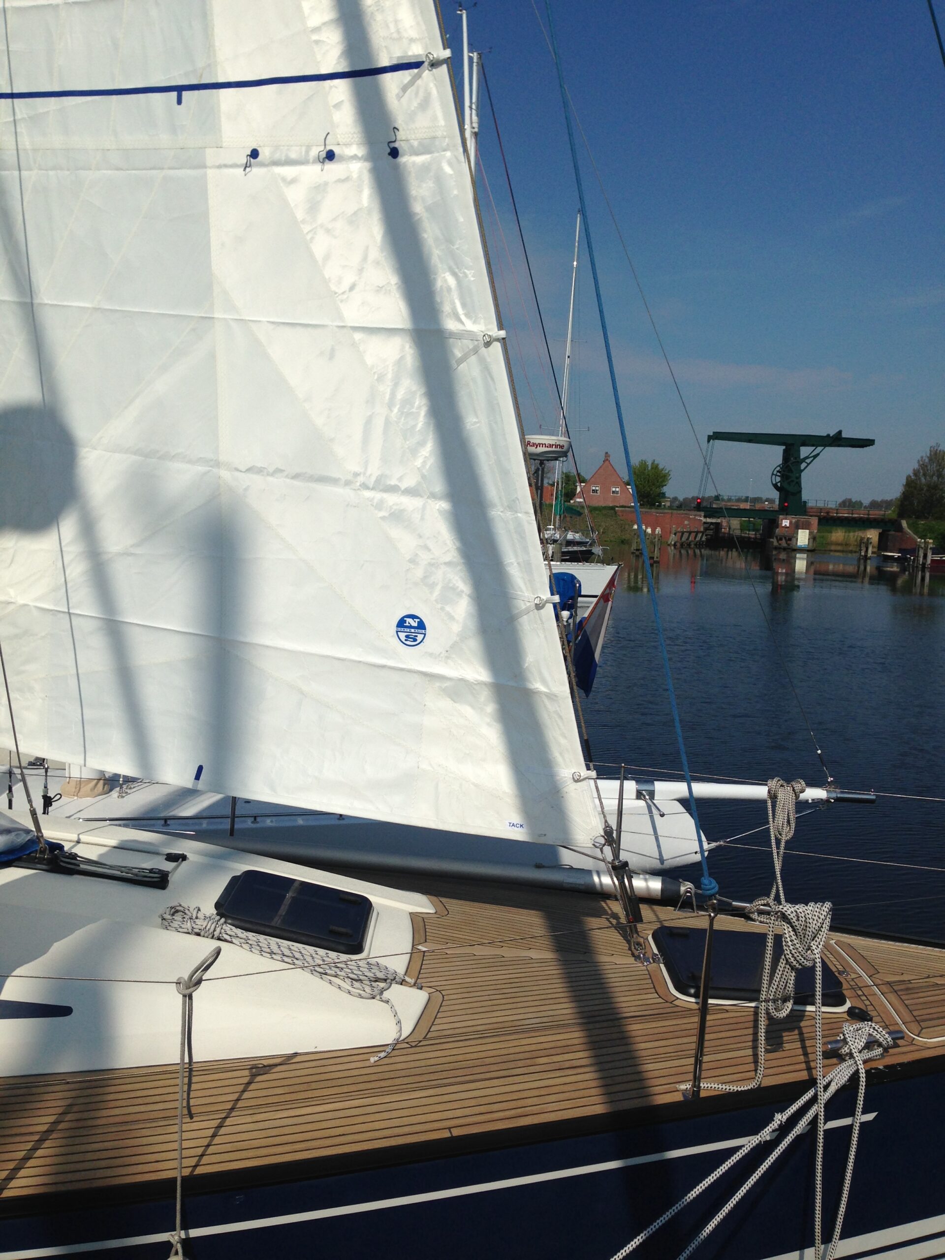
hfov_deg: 42.9
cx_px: 472
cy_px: 630
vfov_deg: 55.4
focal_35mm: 33
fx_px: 1201
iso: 50
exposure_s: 1/5435
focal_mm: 4.12
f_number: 2.4
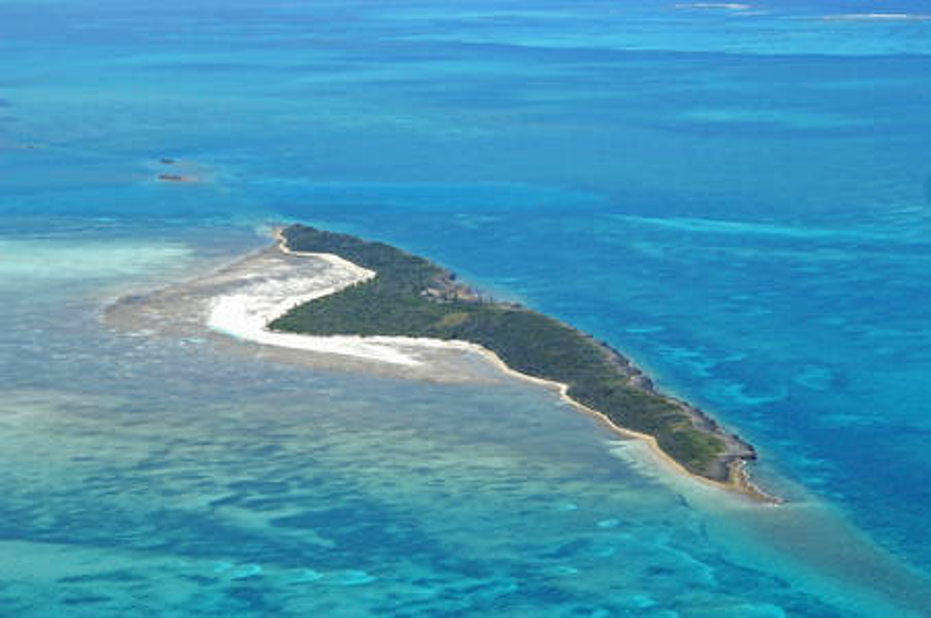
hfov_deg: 19.5
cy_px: 309
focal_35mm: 105
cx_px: 466
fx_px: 2712
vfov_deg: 13.0
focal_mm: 70
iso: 400
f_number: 8
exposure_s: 1/1000
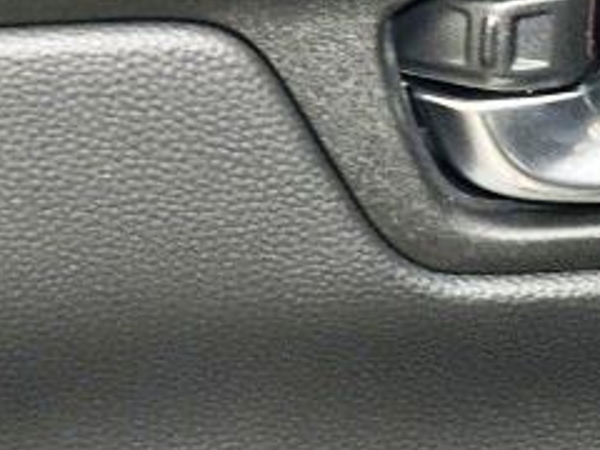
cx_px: 838
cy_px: 360
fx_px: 3553
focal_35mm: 205
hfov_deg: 9.4
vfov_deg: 7.2
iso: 640
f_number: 1.78
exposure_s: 1/30
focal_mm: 6.86
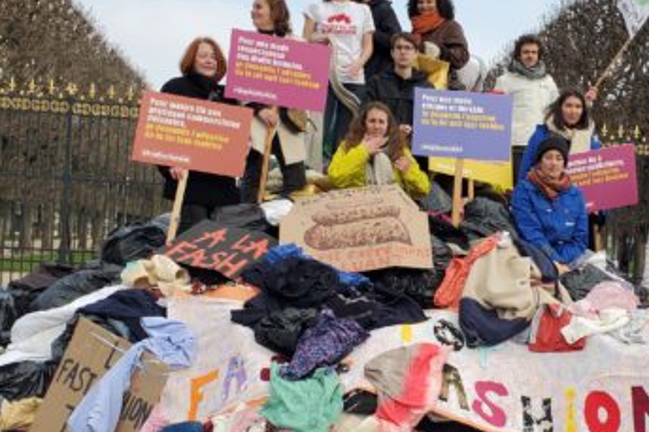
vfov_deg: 24.6
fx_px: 991
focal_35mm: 55
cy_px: 212
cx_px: 445
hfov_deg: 35.8
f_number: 2.4
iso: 50
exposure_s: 1/764
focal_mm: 4.3
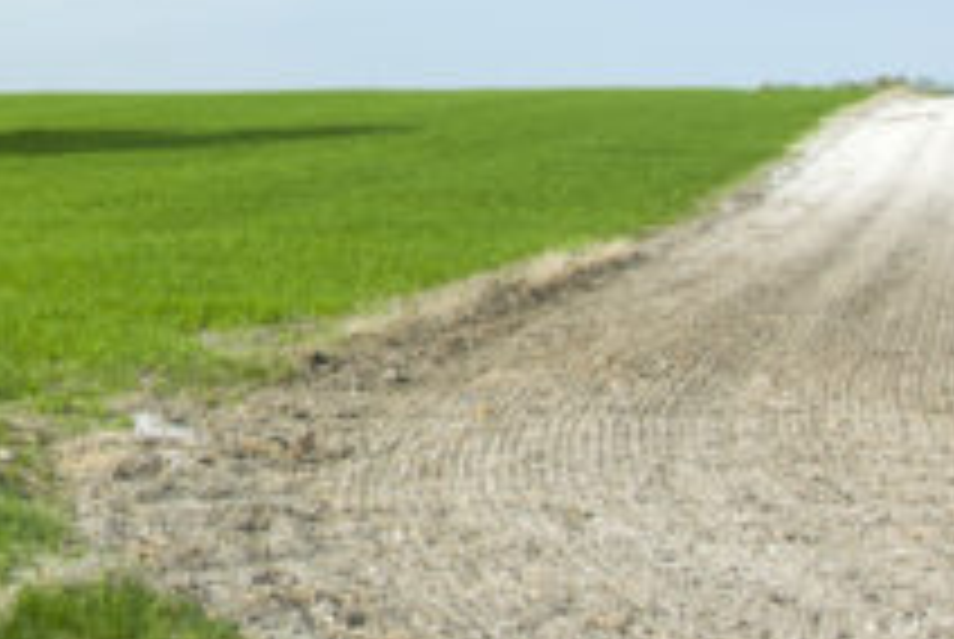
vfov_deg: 15.1
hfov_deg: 20.9
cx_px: -270
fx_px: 2362
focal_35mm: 89
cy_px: -38
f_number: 8
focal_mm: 18
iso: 100
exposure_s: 1/80
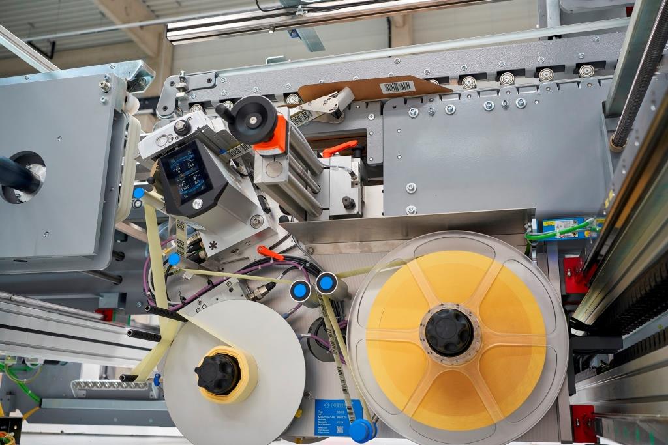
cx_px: 334
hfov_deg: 54.4
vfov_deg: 37.9
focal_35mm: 35
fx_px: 649
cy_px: 222
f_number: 5.6
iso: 1250
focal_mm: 35
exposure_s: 1/100
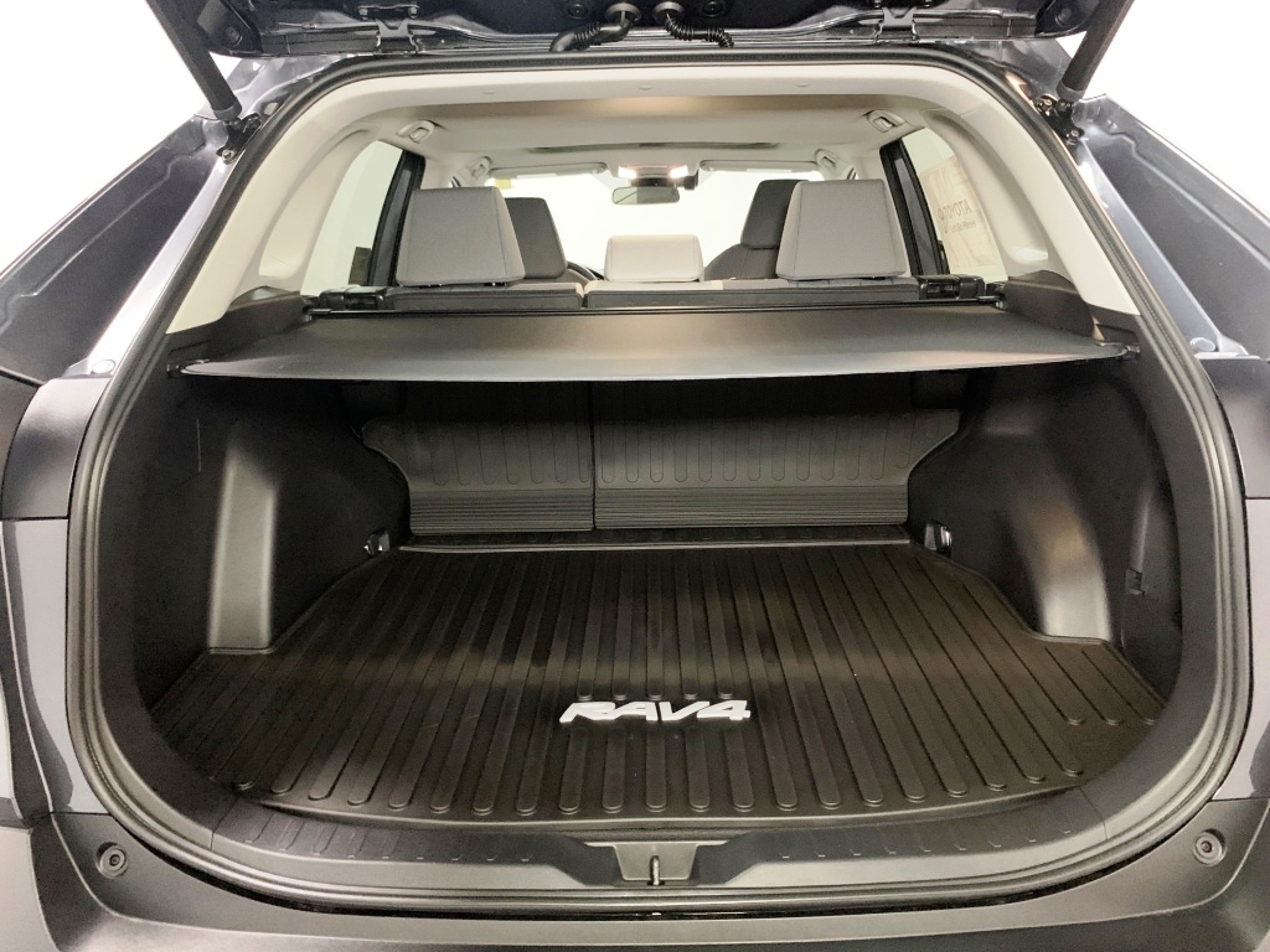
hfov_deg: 67.3
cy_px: 476
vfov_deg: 53.1
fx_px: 954
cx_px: 635
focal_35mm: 26
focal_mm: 4.25
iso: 640
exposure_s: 1/24
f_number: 1.8
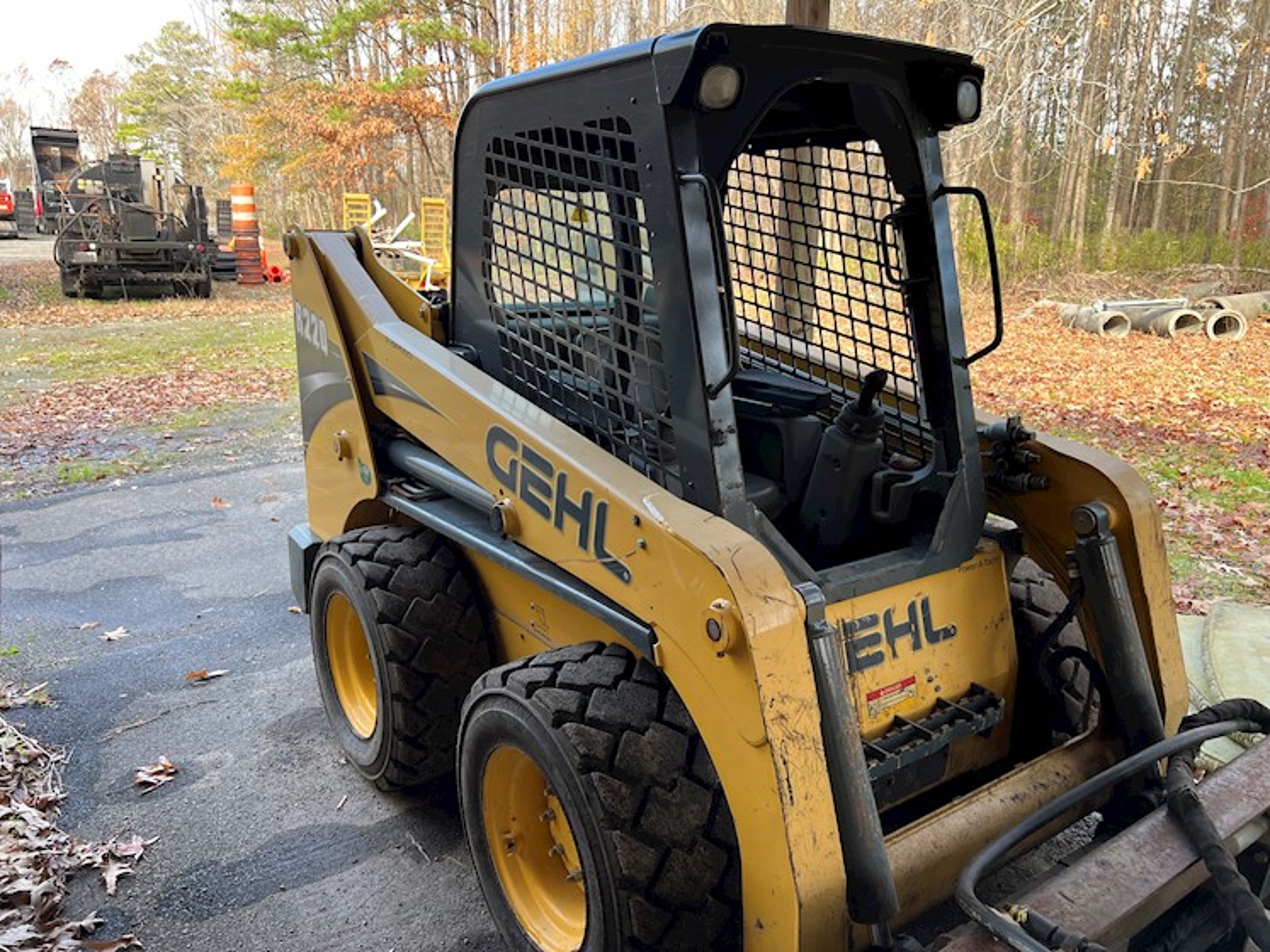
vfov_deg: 53.1
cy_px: 476
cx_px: 635
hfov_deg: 67.3
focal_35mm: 26
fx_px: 954
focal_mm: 5.7
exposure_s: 1/121
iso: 40
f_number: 1.5
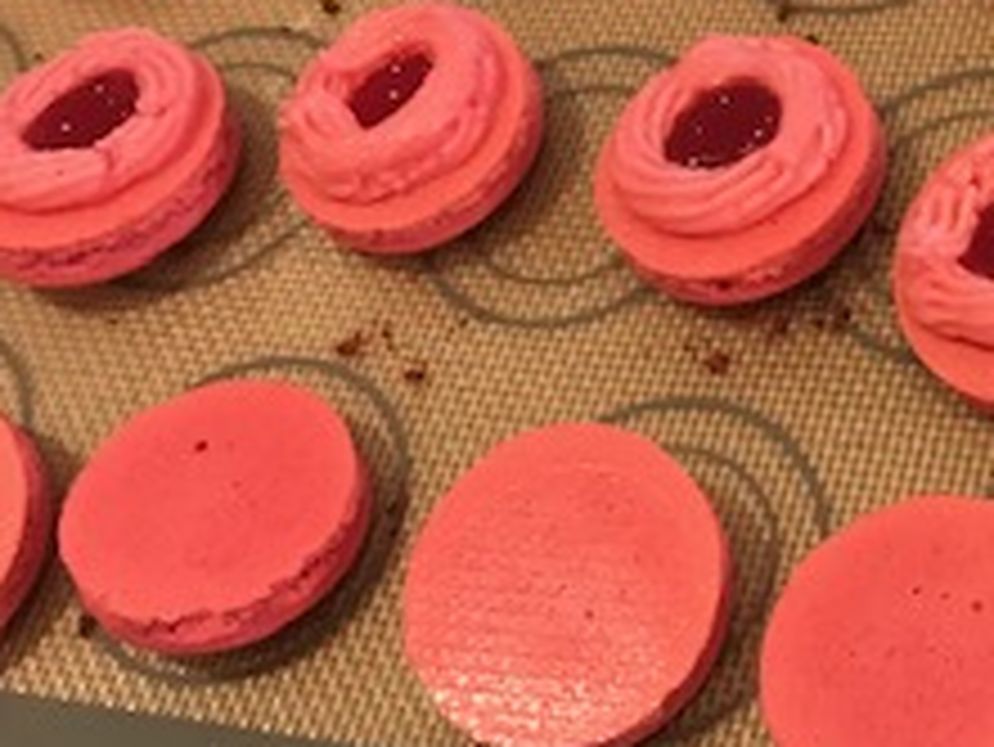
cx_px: 1070
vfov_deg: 18.0
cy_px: 81
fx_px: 2327
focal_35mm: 81
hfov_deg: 22.8
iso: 80
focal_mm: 3.99
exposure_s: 1/17
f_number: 1.8
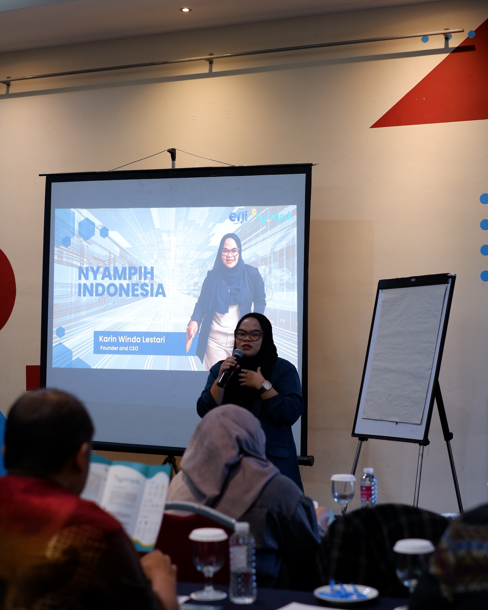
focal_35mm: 60
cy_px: 294
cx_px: 244
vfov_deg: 31.4
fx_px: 1083
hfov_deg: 25.4
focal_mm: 35
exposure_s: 1/52
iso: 400
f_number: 2.2
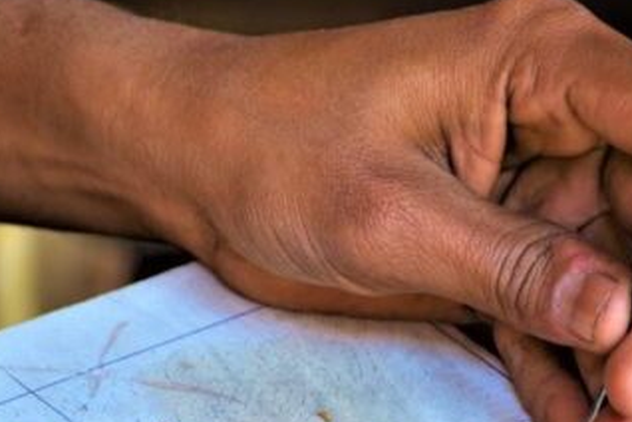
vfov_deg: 3.0
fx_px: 7938
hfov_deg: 4.6
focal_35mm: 452
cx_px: 435
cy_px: 480
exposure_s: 1/30
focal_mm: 125
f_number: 4.8
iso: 100
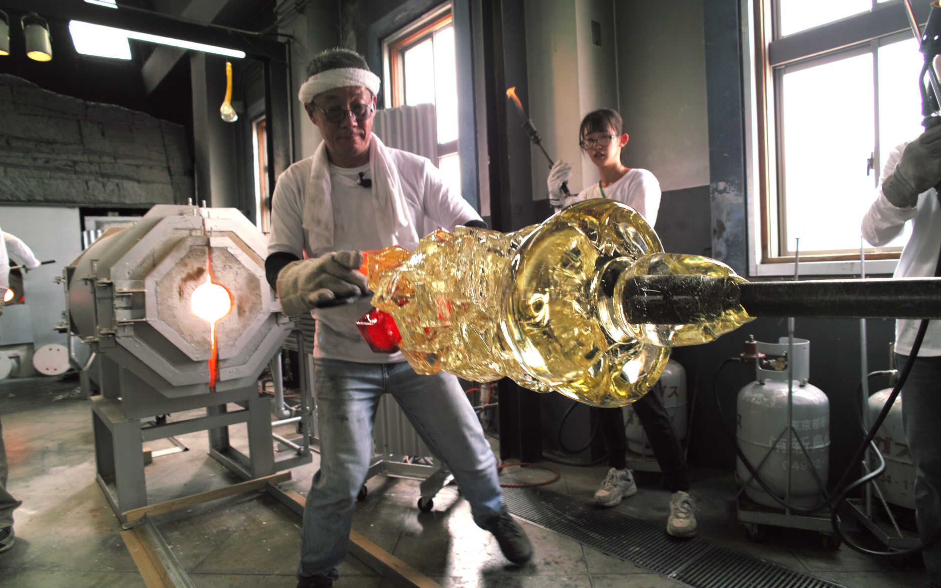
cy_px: 293
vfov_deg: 43.2
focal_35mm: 29
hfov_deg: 64.6
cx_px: 467
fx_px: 744
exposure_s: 1/60
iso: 200
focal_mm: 19
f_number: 4
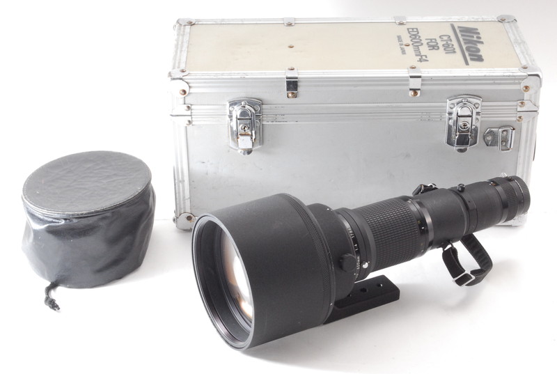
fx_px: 1163
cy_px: 187
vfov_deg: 18.3
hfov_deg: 26.9
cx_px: 278
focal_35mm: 75
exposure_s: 1/250
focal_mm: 50
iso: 1000
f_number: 22
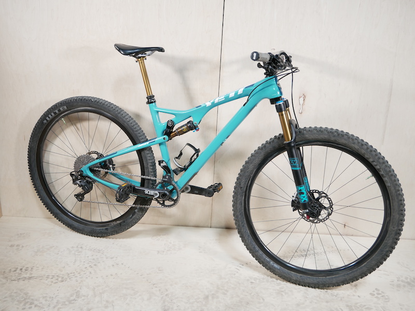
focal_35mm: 40
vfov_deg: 36.0
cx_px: 208
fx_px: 480
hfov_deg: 46.8
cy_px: 156
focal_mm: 20
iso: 400
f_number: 4.1
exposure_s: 1/30
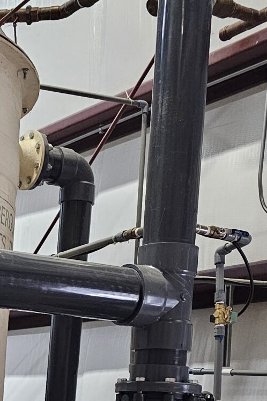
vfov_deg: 22.0
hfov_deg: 15.9
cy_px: 534
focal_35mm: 82
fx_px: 912
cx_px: -65
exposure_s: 1/120
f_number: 1.7
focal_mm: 6.3
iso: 800
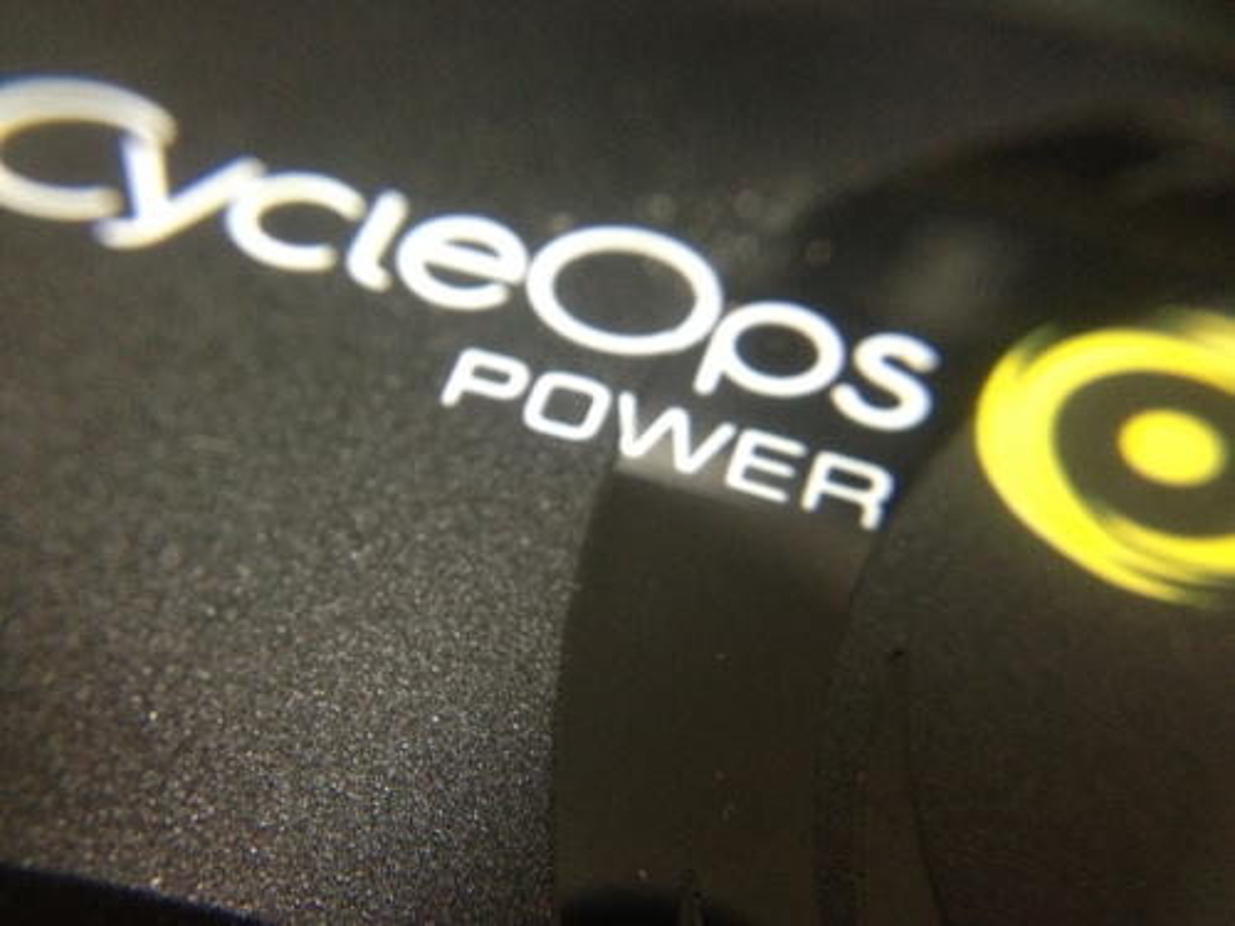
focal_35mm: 35
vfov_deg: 40.7
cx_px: 618
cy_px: 463
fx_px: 1249
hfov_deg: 52.6
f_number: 2.4
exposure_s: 1/20
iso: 320
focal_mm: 4.28
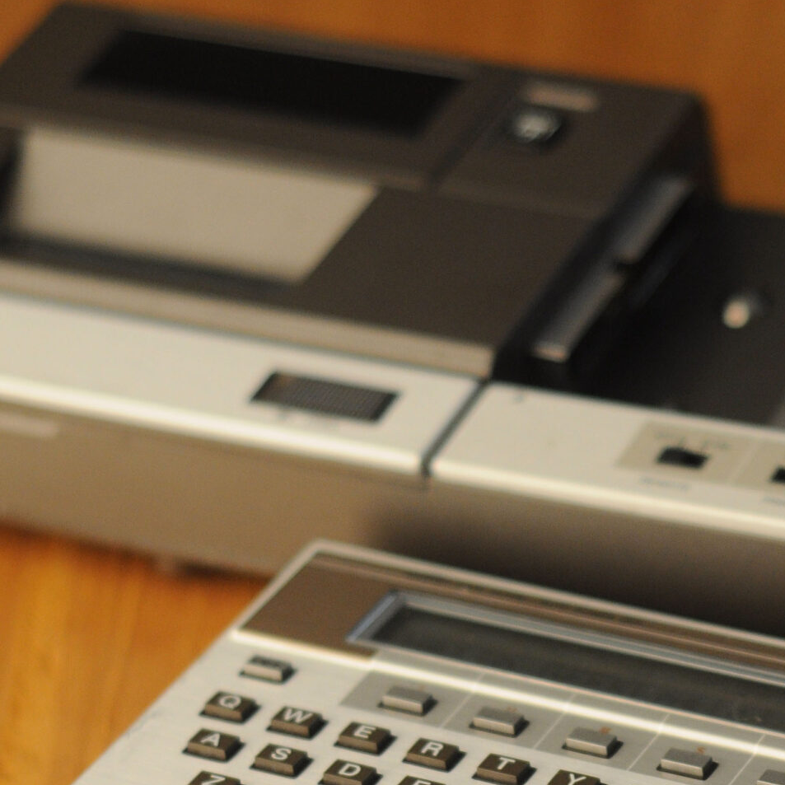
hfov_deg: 10.2
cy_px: 603
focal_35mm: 171
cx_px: 718
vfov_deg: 10.2
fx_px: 4387
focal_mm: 50
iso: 640
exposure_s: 1/125
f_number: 2.8
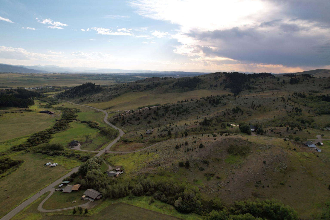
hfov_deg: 78.6
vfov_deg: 57.2
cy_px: 110
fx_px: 202
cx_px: 165
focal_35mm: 22
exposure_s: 1/120
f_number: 2.8
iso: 100
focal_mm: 8.38
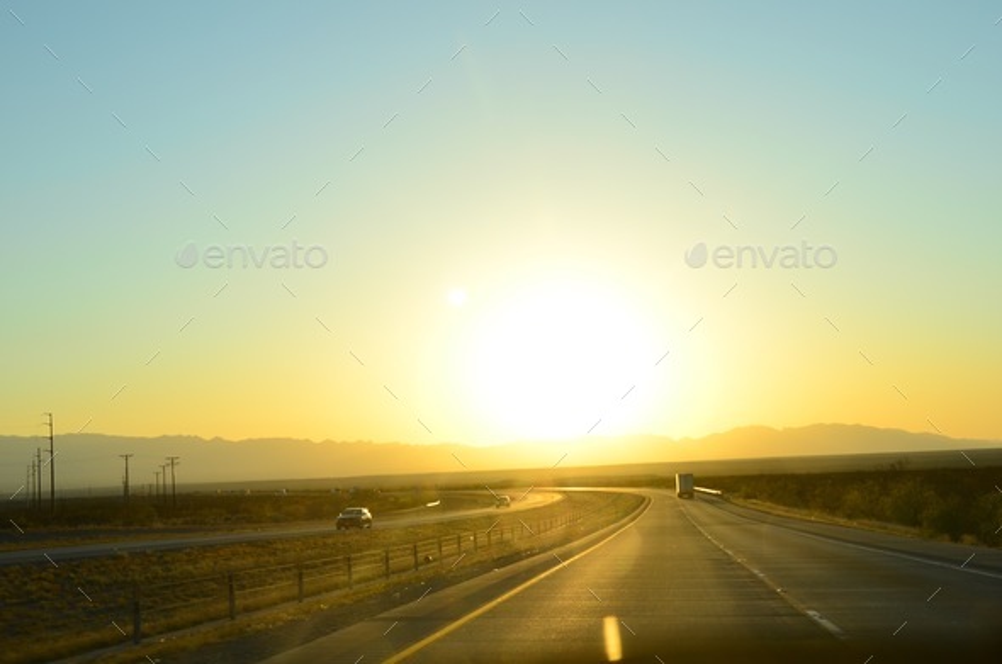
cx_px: 501
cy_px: 332
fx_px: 1458
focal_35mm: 52
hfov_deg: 37.9
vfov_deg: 25.6
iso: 100
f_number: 7.1
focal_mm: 35
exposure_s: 1/250
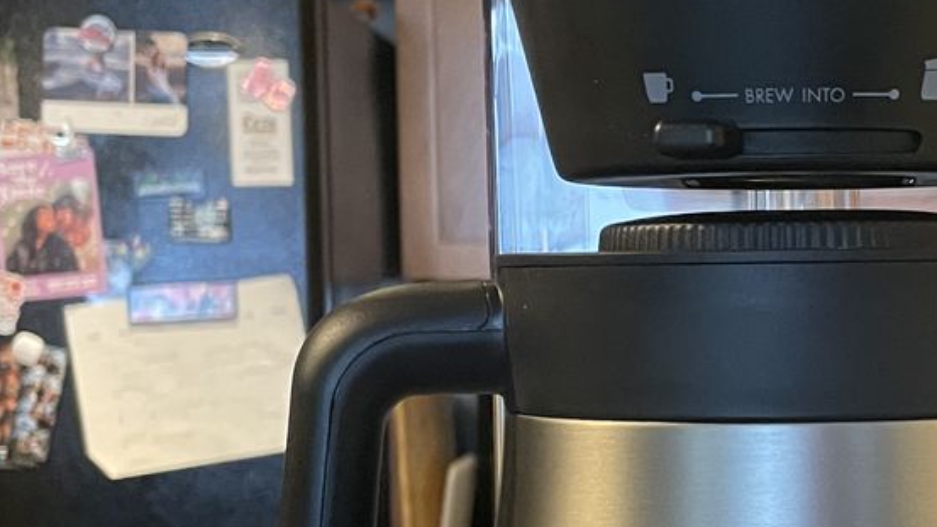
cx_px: 878
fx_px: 2037
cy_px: 403
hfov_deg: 25.0
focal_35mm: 82
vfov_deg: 14.7
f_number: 1.6
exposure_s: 1/60
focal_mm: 4.2
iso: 320
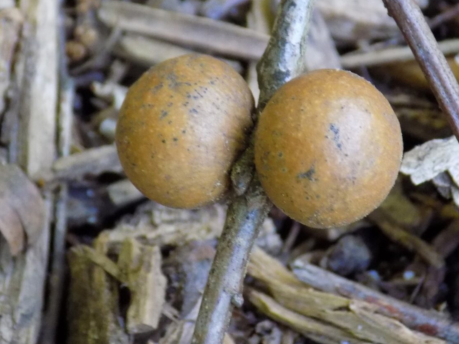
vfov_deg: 6.4
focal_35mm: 233
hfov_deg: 8.5
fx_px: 3090
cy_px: 123
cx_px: 231
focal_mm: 29.9
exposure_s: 1/30
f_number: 5.3
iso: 360
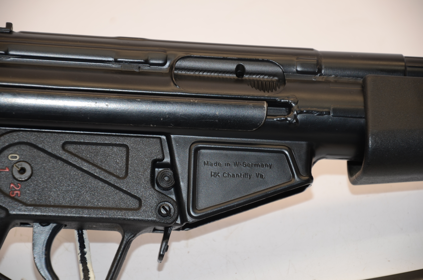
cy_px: 140
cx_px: 212
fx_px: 1847
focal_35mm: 158
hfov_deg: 13.1
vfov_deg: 8.7
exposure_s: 1/60
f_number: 5.6
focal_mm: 105
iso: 100
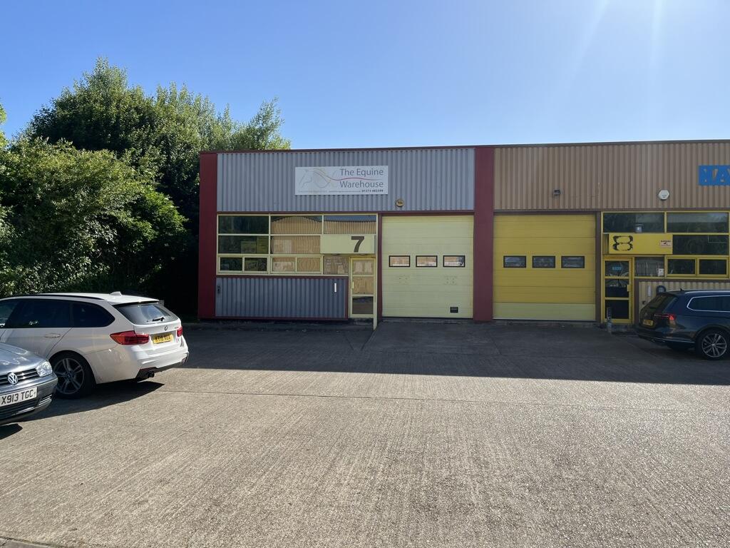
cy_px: 274
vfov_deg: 53.1
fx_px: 548
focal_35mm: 26
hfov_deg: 67.3
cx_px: 365
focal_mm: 5.1
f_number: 1.6
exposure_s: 1/3745
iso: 50
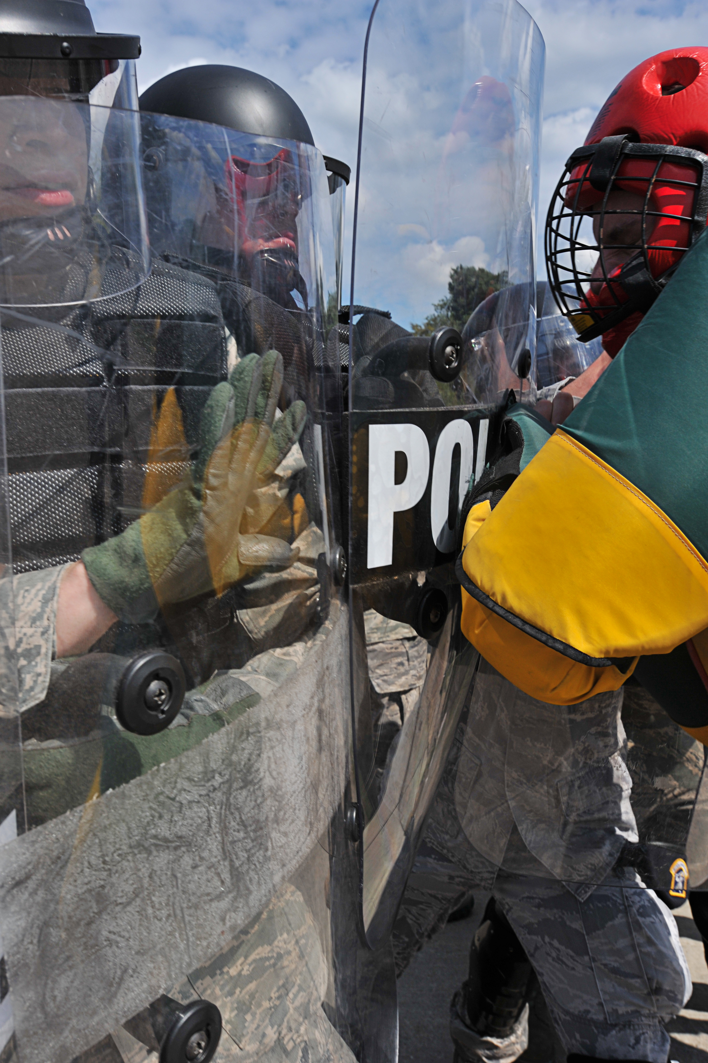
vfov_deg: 54.5
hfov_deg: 37.8
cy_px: 532
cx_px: 354
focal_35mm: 35
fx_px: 1034
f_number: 13
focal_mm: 35
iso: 250
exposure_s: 1/500
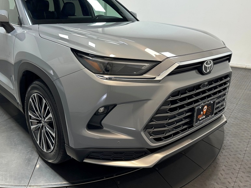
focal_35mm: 32
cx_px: 99
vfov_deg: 44.0
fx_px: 232
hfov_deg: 56.3
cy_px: 79
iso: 250
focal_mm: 6.86
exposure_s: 1/60
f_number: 1.78
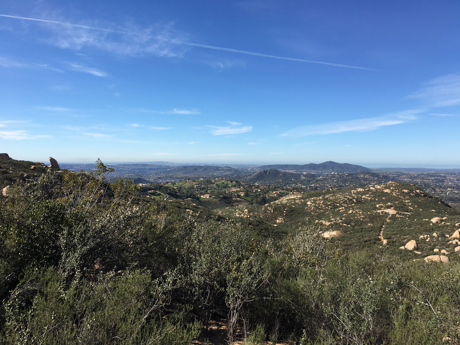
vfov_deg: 48.2
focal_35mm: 29
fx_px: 385
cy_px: 172
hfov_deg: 61.7
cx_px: 230
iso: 25
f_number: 2.2
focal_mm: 4.15
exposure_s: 1/1479
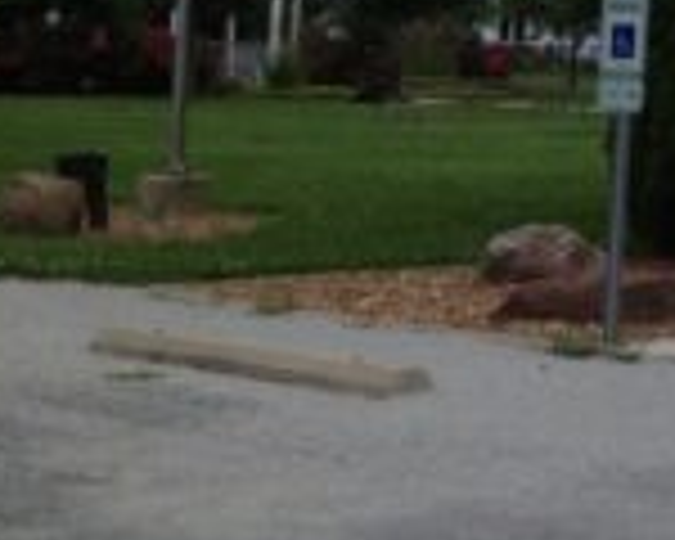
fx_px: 2737
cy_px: -135
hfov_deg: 12.5
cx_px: 1318
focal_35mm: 137
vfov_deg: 11.0
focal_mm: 4.28
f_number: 2.4
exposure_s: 1/391
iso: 50
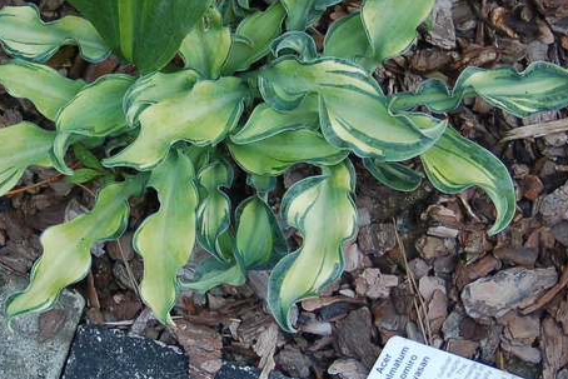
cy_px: 71
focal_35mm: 74
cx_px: 235
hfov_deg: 27.3
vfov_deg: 18.3
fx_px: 1168
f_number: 3.5
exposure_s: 1/500
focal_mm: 28
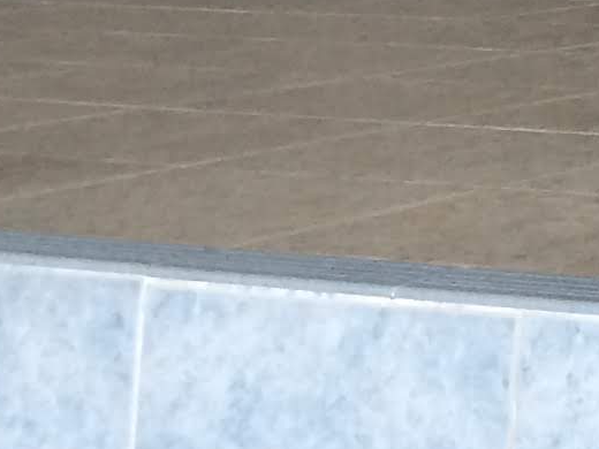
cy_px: -686
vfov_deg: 7.5
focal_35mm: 182
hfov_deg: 9.6
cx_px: 1459
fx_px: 3149
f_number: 2.2
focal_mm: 4.15
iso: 80
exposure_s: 1/33
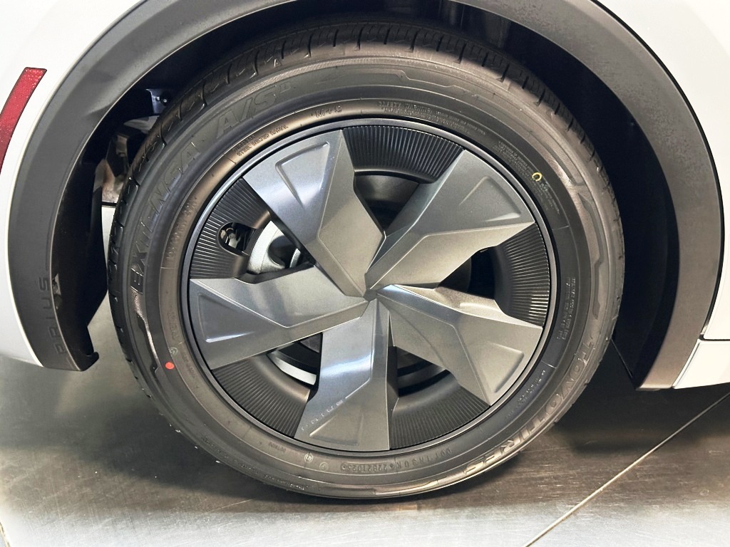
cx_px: 365
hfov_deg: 39.7
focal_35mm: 48
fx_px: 1012
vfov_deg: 30.3
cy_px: 274
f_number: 1.78
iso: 640
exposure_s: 1/24
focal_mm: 6.86
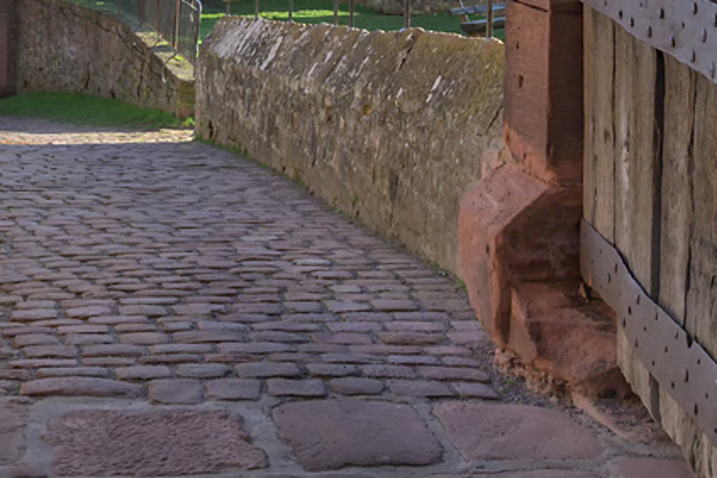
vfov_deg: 14.0
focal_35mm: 92
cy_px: -225
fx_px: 1832
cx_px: -4
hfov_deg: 21.4
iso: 400
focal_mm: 24
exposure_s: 1/400
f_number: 7.1
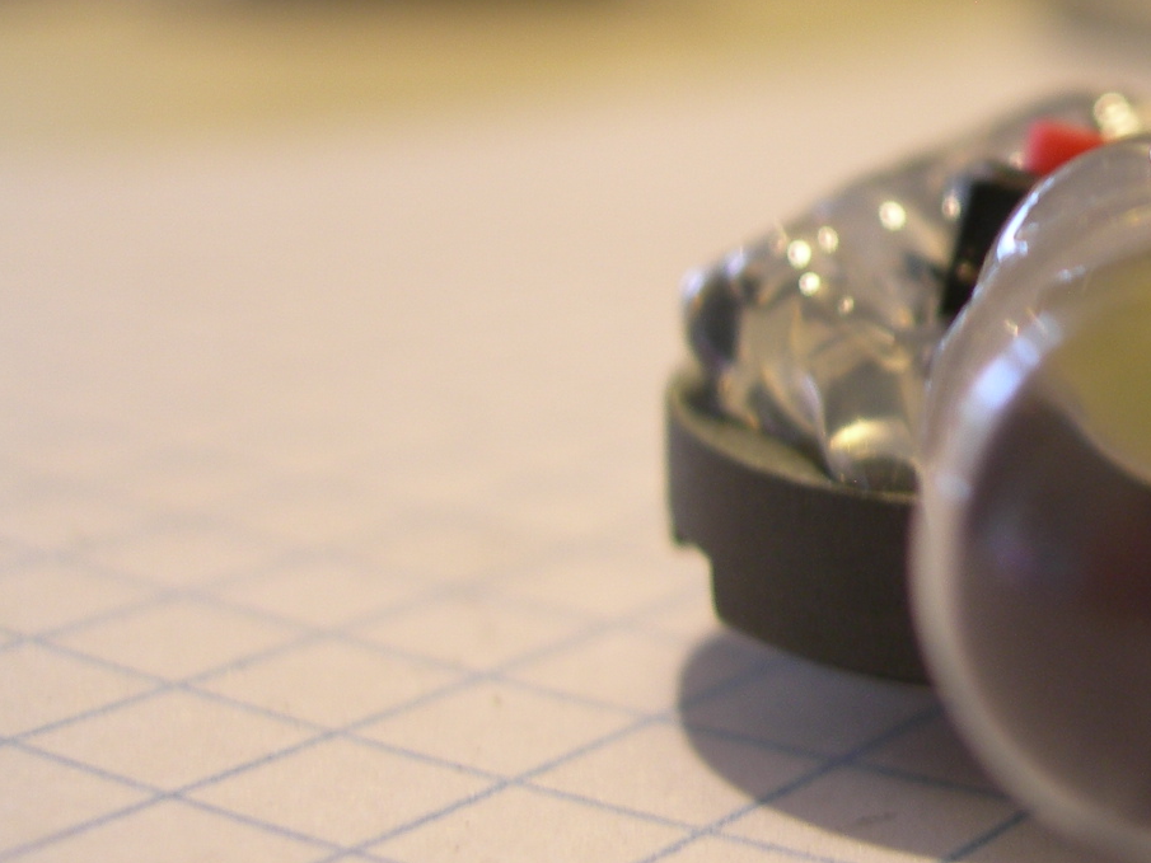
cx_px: 1279
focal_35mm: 86
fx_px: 2860
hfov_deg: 21.5
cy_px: 259
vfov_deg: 17.1
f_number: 2.8
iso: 50
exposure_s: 1/3.7
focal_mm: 7.8
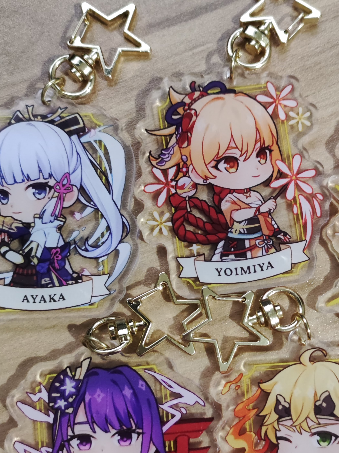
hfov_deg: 48.7
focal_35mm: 28
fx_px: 366
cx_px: 231
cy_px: 272
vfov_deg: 62.9
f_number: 1.79
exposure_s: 1/30
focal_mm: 4.74
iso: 3179
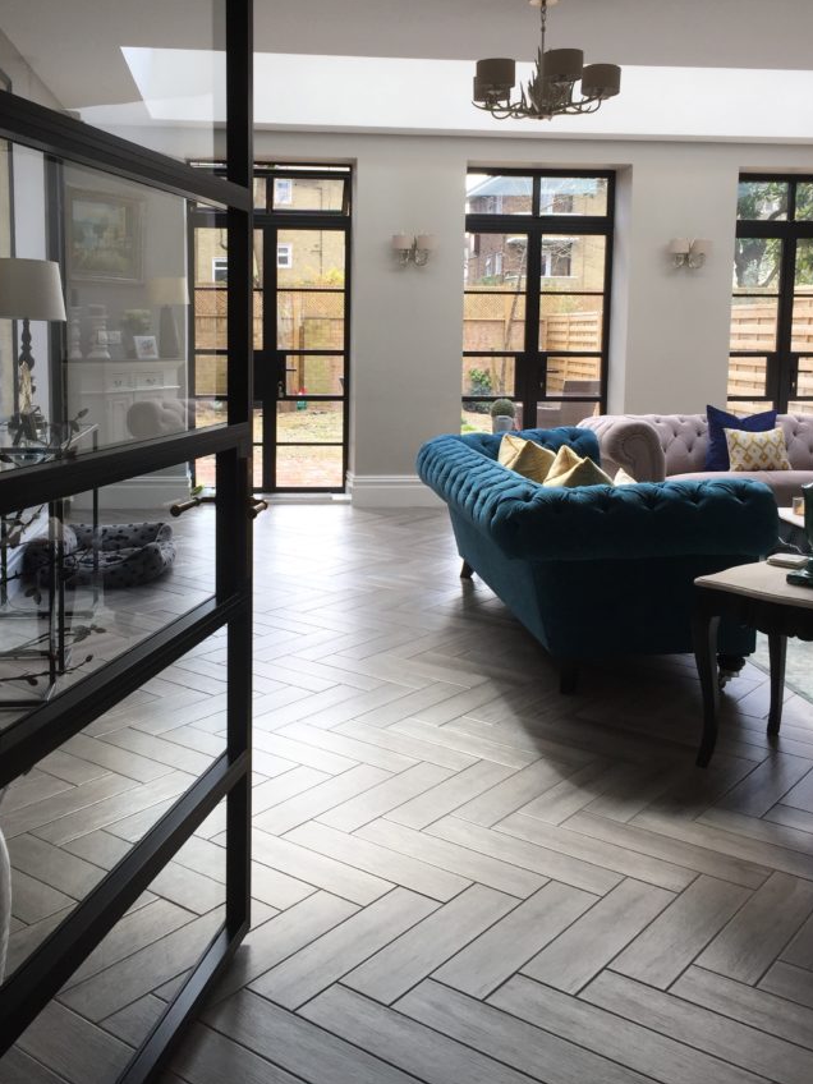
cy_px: 442
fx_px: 1096
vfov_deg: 52.3
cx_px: 358
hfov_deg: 40.6
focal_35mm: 35
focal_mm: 4.15
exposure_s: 1/227
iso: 32
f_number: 2.2
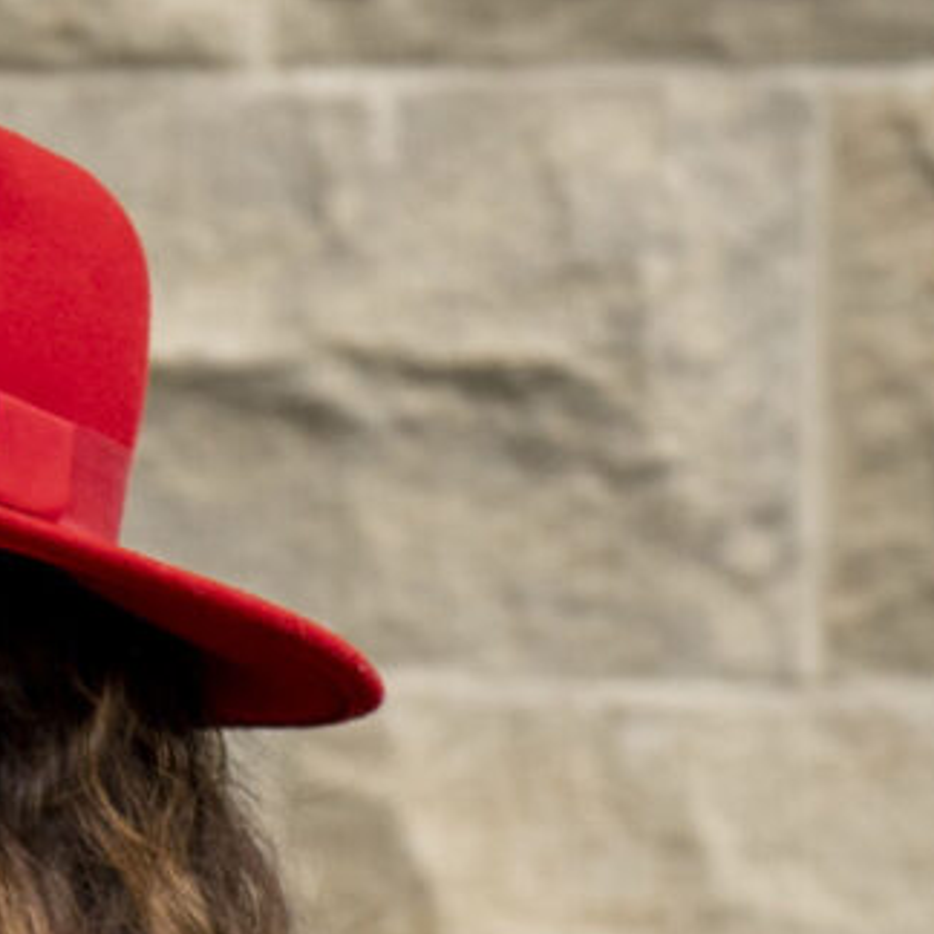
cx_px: -1359
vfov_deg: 2.6
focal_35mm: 659
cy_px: 2277
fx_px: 20117
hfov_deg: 2.6
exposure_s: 1/320
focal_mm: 98
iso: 640
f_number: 4
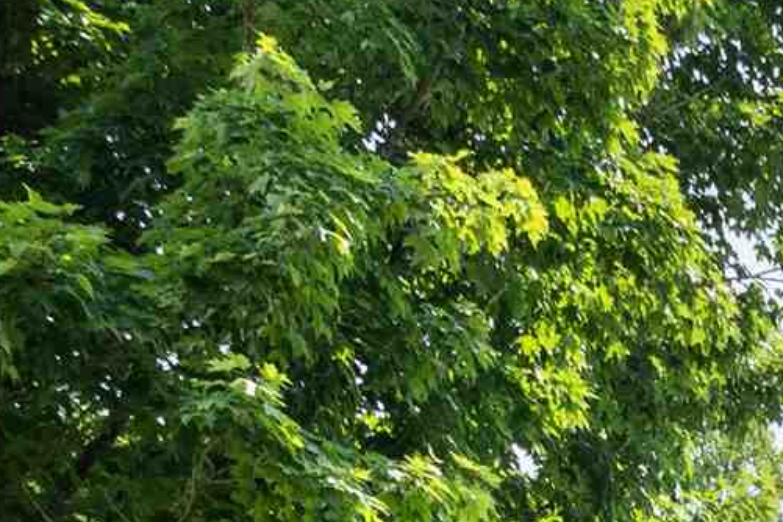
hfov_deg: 16.6
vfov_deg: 11.1
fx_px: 2001
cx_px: 1580
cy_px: 1429
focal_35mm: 92
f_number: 7.1
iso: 100
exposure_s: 1/640
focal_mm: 10
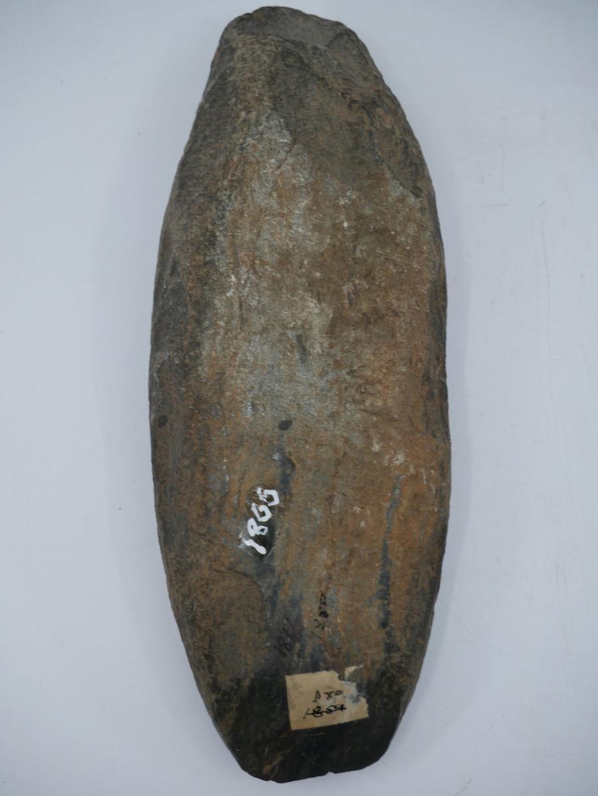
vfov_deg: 42.9
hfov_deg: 32.9
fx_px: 1013
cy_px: 398
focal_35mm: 44
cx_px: 299
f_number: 5.6
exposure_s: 1/160
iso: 200
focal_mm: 22
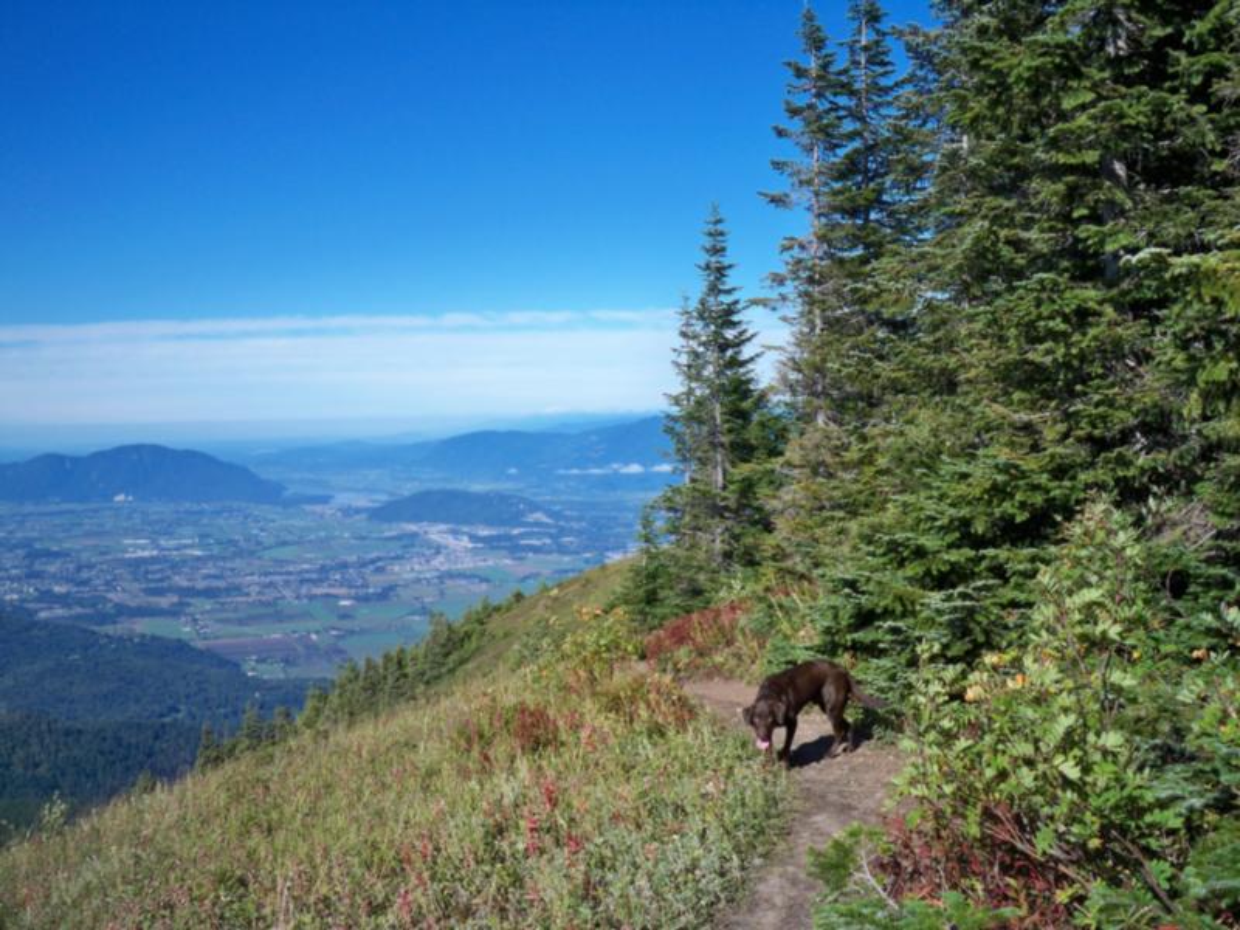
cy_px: 465
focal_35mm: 35
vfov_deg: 40.7
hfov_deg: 52.6
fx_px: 1254
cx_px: 620
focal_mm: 6.3
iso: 80
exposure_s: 1/500
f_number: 4.7
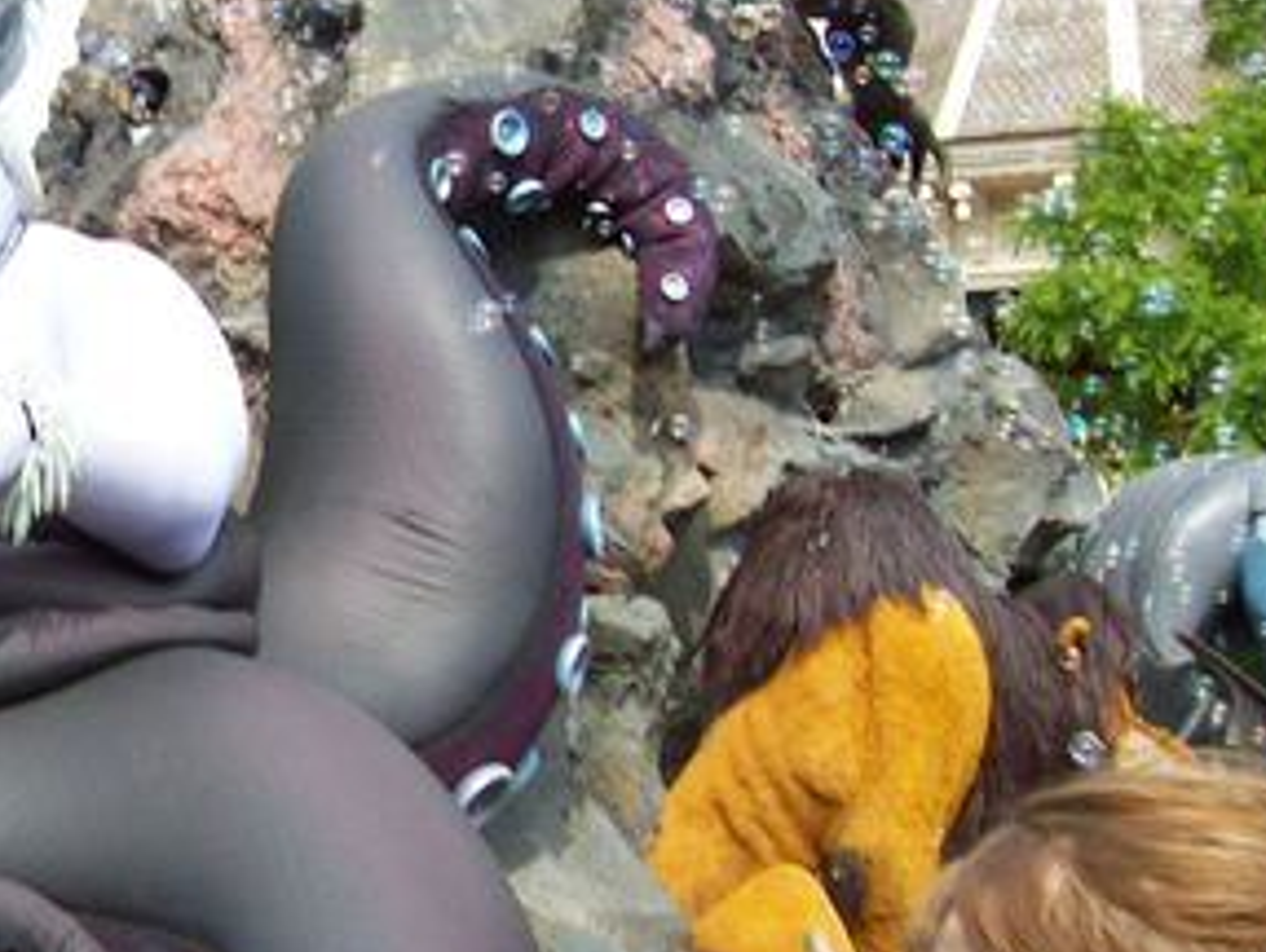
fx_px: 3039
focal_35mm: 83
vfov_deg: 17.8
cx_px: -172
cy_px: 408
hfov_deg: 22.1
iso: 80
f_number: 4.8
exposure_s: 1/241
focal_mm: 6
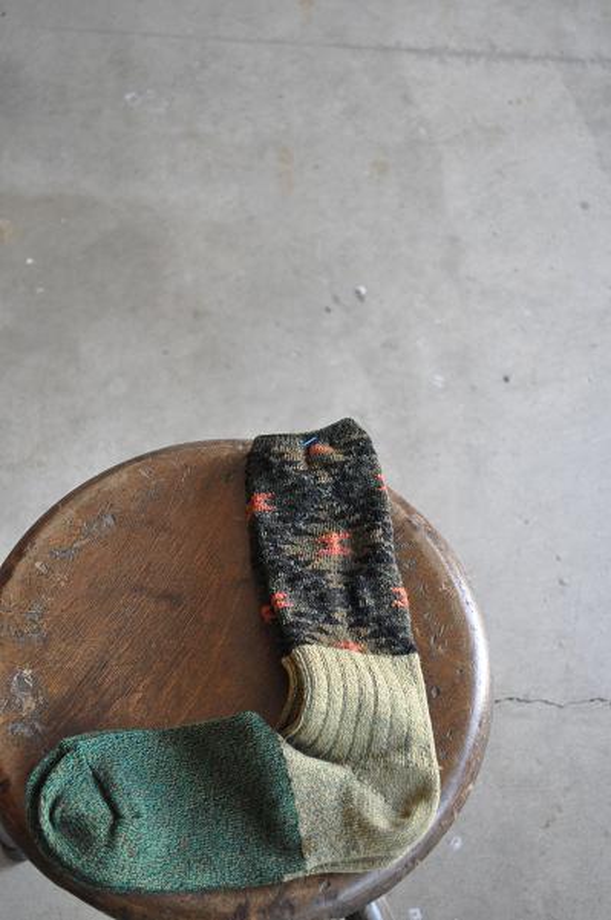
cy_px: 460
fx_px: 1379
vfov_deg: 36.9
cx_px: 306
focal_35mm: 54
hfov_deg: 25.0
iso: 2000
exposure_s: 1/160
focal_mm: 36
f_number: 5
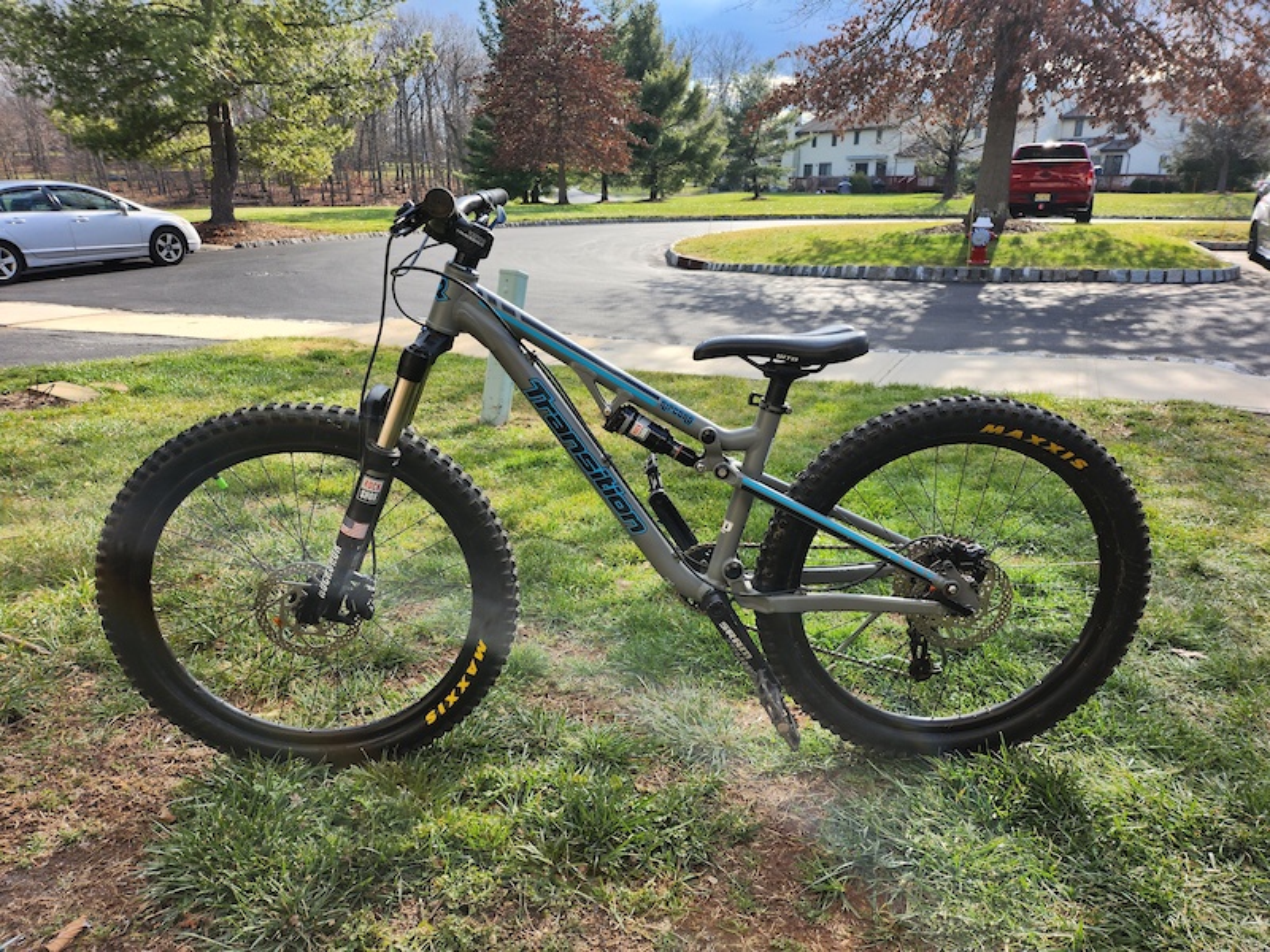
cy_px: 476
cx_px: 635
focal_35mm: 24
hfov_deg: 71.6
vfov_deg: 56.8
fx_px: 881
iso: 50
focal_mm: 5
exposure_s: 1/1027
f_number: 1.8
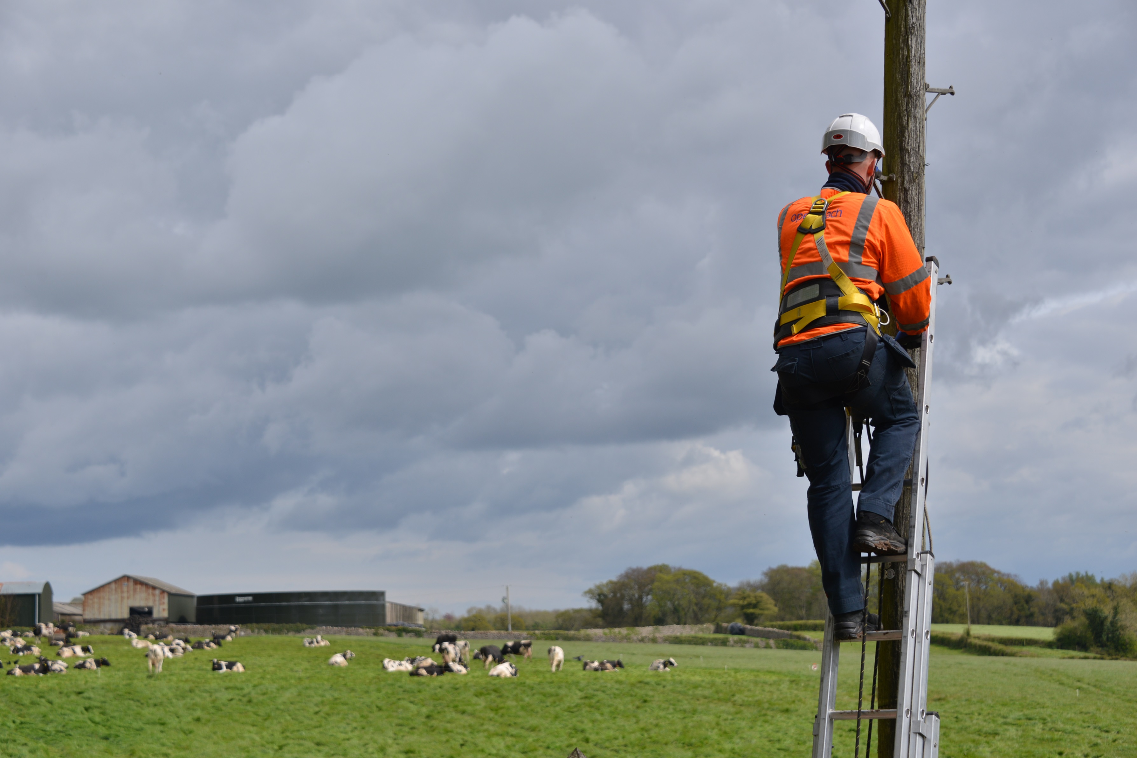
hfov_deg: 32.4
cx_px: 568
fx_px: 1958
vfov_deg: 21.9
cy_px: 379
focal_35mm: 62
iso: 200
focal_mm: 62
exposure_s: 1/1250
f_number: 5.6
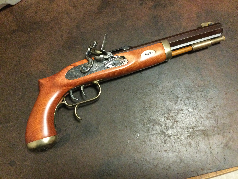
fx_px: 213
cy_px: 90
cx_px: 119
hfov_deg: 58.4
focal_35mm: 31
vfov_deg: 45.4
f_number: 2.4
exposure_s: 1/15
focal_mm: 3.3
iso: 320
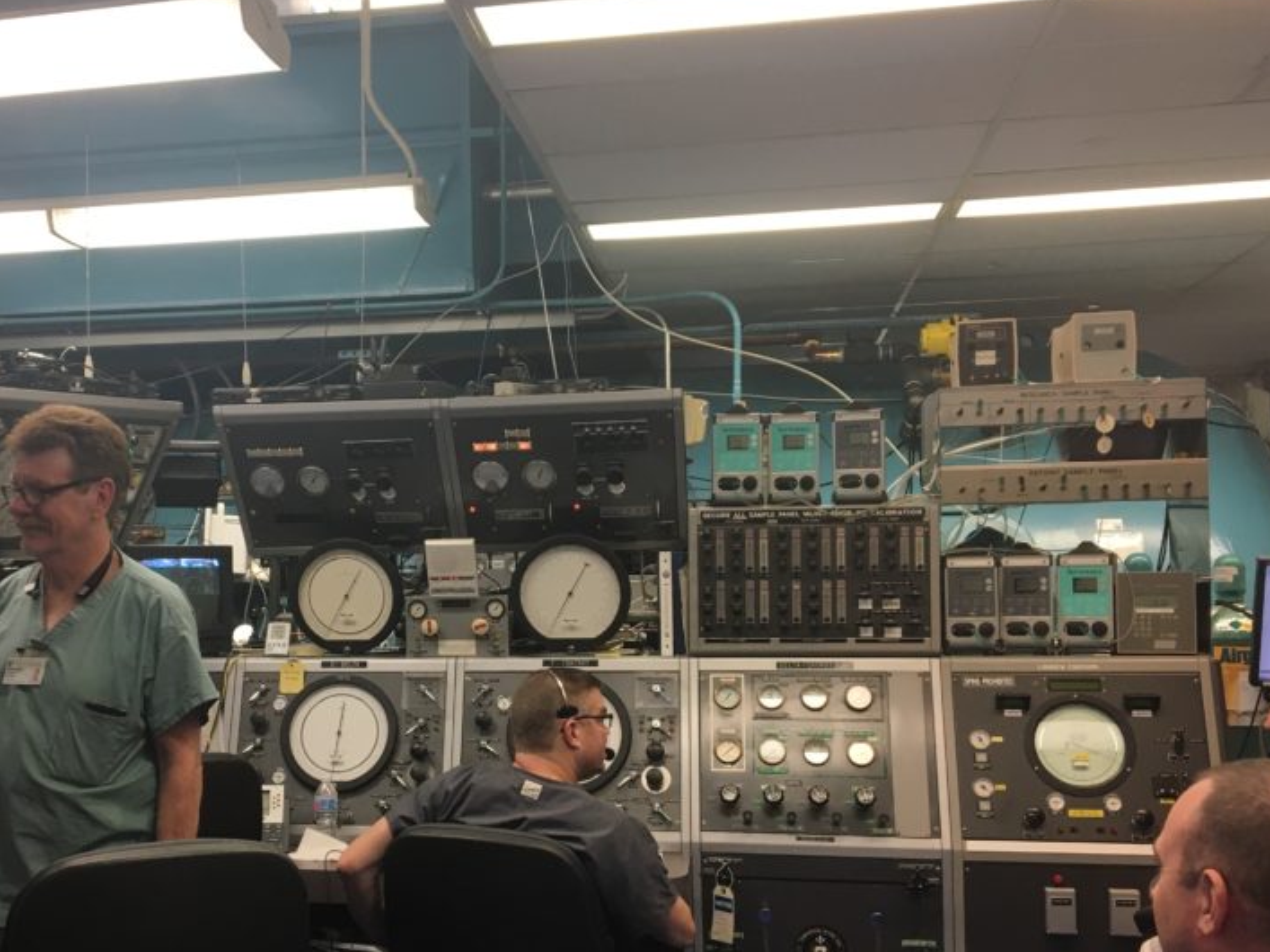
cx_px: 428
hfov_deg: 44.2
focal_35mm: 42
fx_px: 1541
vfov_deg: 34.3
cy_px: 551
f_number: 2.2
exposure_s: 1/30
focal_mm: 4.15
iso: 32
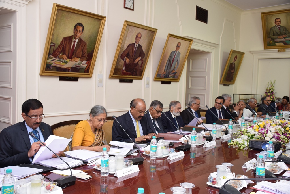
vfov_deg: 36.9
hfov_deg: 53.1
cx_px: 145
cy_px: 97
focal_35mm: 36
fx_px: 290
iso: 1000
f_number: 5.6
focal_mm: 24
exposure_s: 1/60
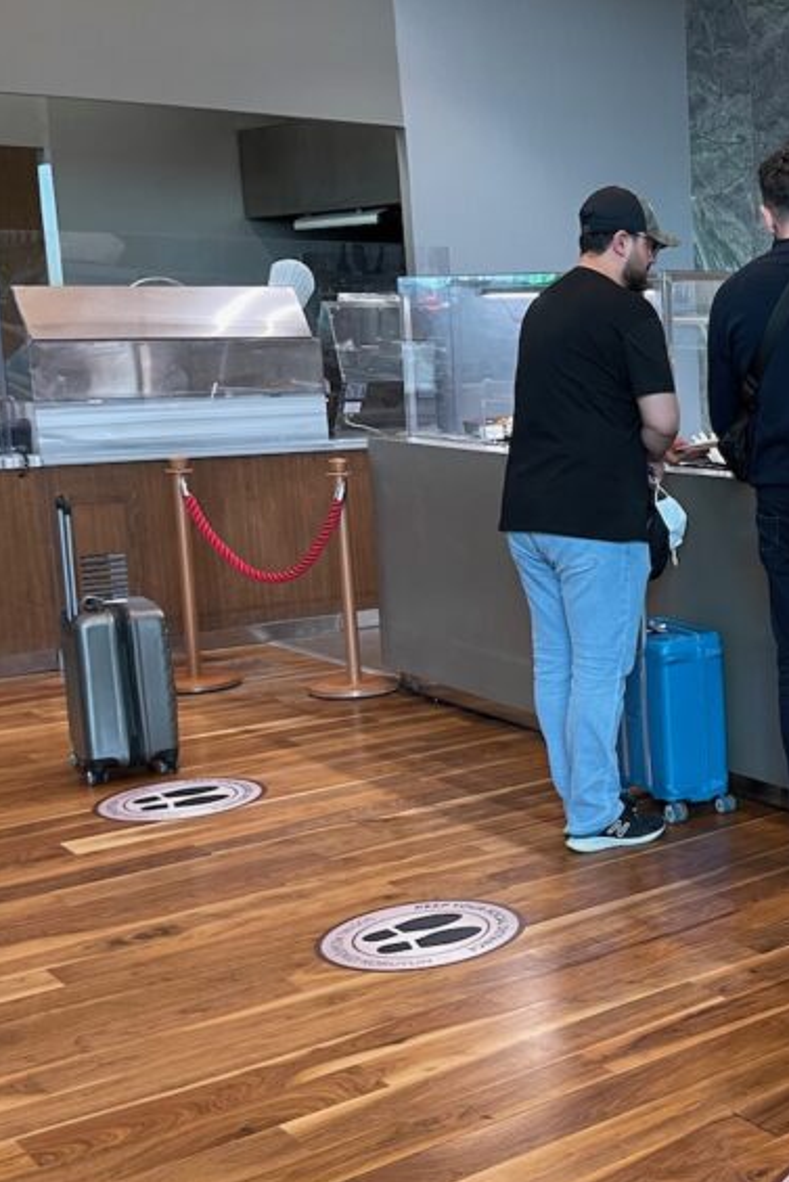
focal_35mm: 49
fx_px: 1610
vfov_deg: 40.3
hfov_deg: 24.7
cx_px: 965
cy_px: 632
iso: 100
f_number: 1.6
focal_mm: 5.1
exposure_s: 1/50
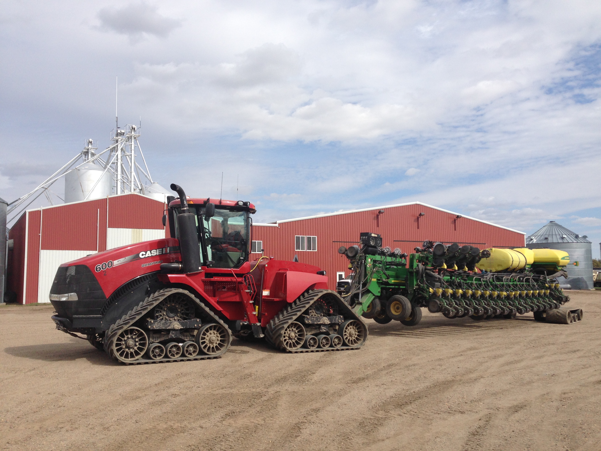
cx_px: 300
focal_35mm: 33
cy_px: 226
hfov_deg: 55.4
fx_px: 573
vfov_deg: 42.9
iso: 50
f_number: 2.4
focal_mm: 4.12
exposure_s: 1/2169
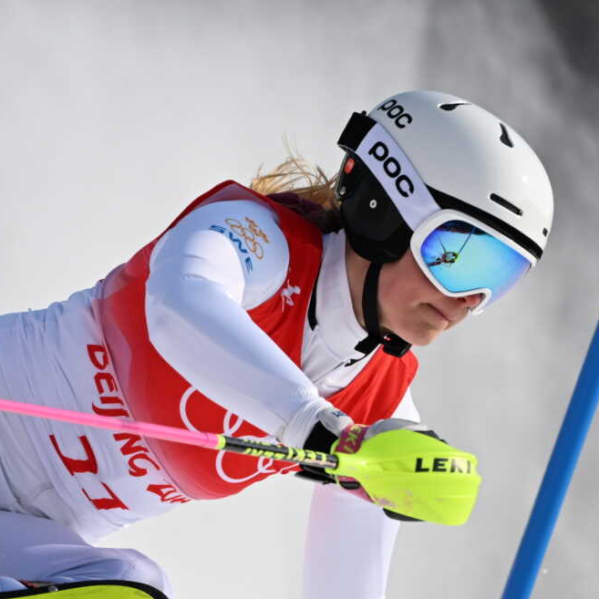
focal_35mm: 894
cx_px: -54
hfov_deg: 2.0
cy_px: 444
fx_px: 17502
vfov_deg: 2.0
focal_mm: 270
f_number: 5
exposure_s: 1/3200
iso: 250
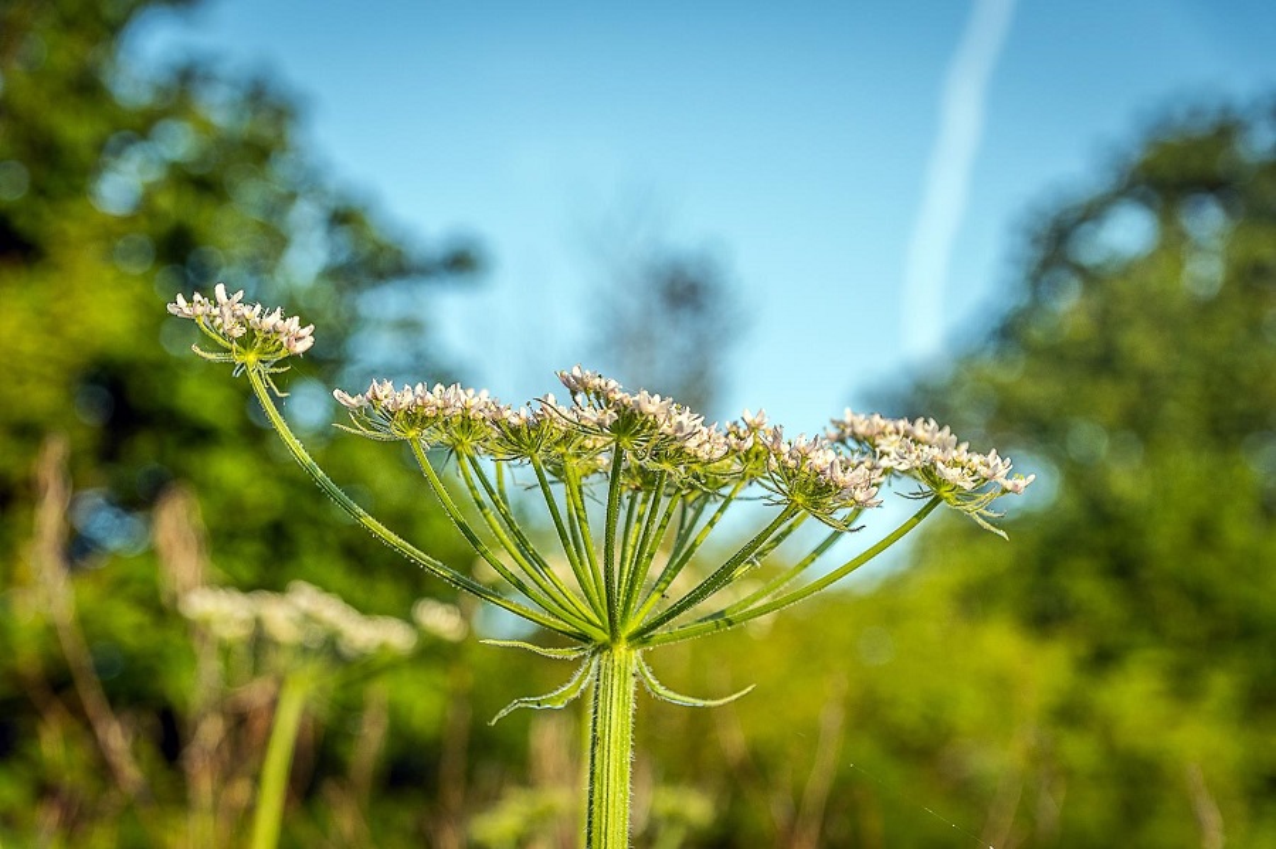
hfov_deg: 17.5
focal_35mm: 117
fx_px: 4145
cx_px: 638
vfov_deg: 11.7
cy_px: 424
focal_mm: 78
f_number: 8
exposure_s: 1/160
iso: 100
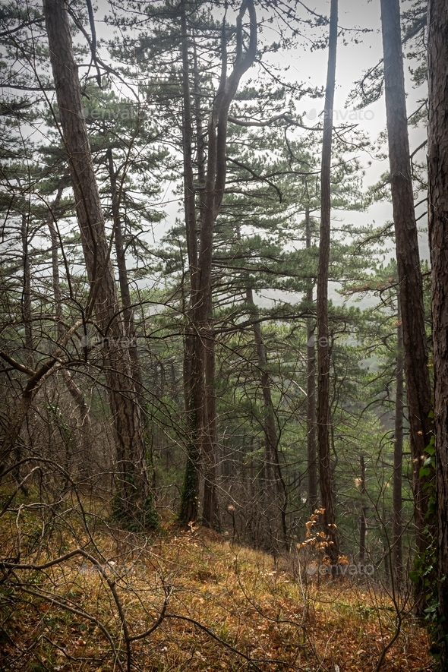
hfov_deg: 47.9
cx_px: 224
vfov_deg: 67.4
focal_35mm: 27
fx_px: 504
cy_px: 336
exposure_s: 1/200
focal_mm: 18
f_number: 8
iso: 400
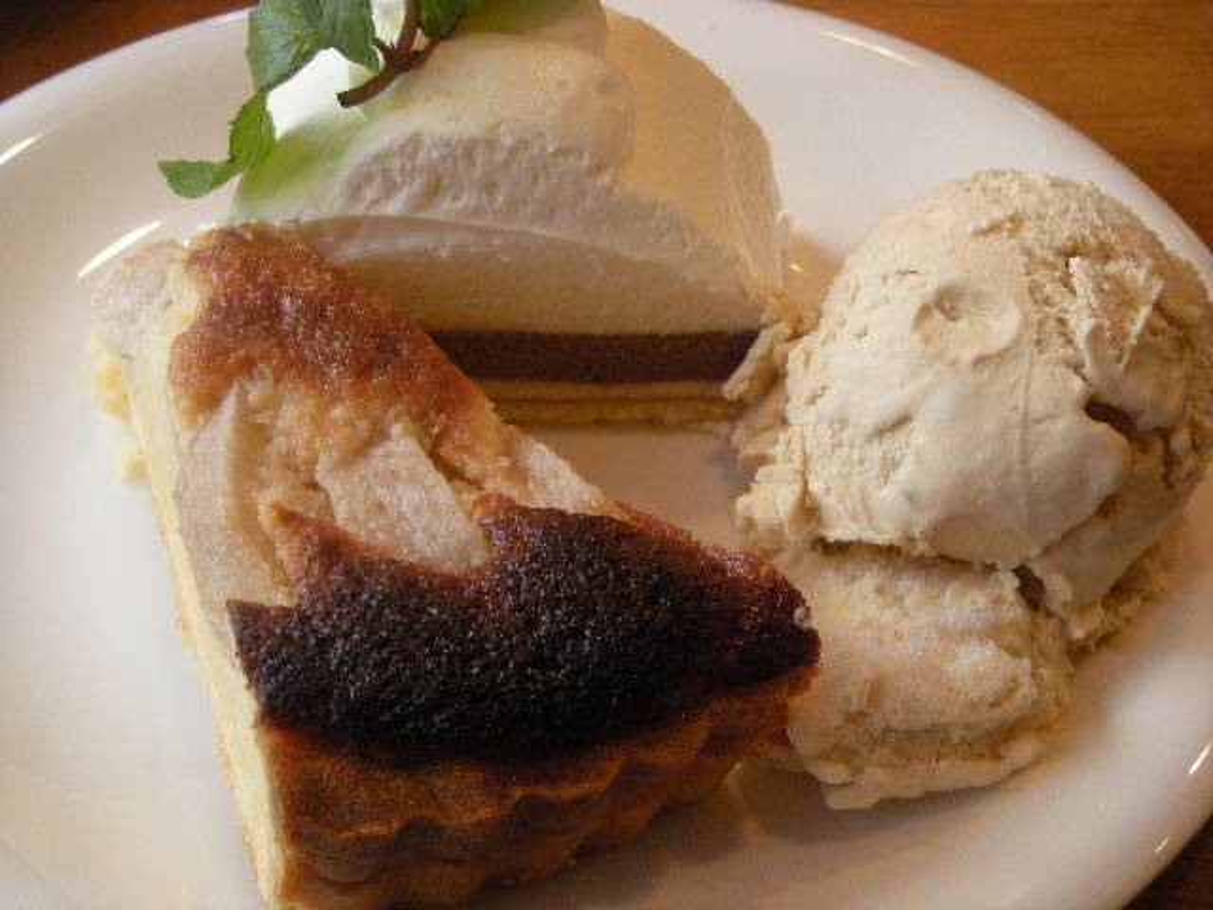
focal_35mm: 76
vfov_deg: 19.4
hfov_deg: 25.7
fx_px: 2663
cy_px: 455
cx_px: 606
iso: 400
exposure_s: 1/53
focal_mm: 12.3
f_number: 3.9
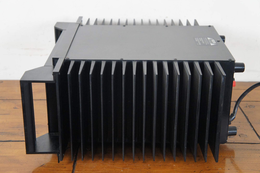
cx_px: 130
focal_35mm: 60
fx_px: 433
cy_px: 86
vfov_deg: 22.6
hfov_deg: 33.4
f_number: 4.5
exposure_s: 1/40
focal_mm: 40
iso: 1600
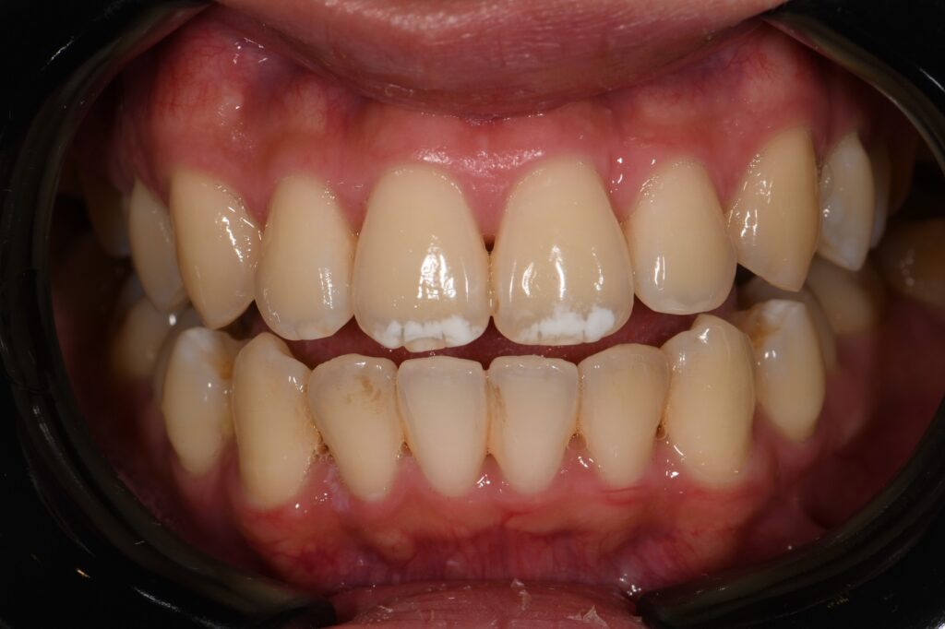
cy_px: 314
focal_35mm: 126
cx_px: 472
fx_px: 3306
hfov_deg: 16.3
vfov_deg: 10.9
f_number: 32
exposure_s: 1/160
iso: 200
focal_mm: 105
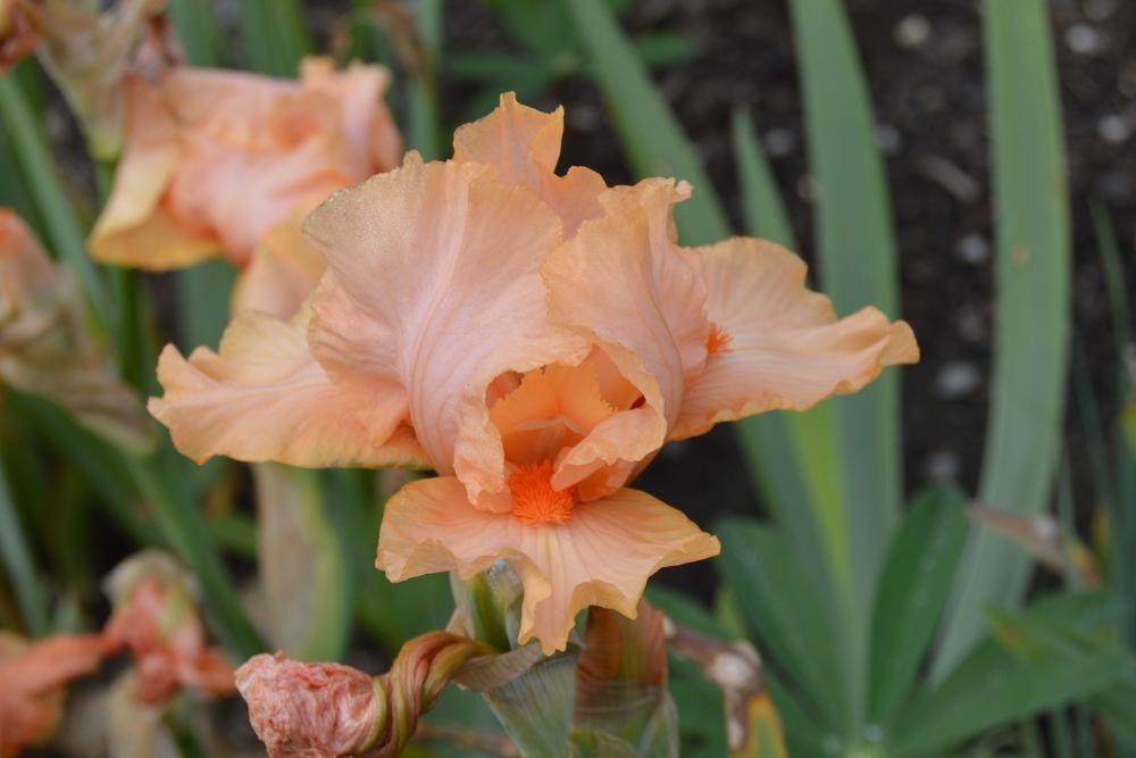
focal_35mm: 82
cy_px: 379
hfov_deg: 24.6
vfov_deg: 16.6
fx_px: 2604
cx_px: 568
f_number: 8
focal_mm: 55
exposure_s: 1/160
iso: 100
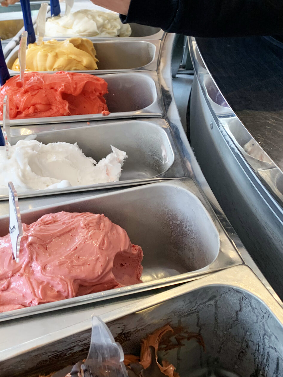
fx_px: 458
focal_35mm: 42
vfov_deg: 44.4
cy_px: 139
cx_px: 55
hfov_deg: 33.3
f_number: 1.8
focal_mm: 4.2
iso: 80
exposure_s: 1/100
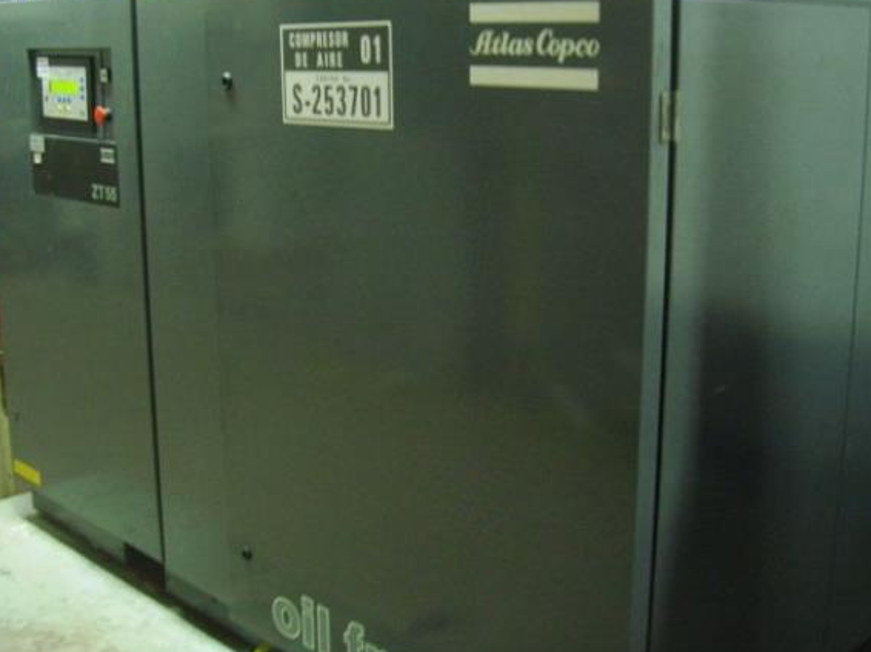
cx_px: 376
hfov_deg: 41.2
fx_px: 1157
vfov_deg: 31.5
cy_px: 289
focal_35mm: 46
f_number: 2.8
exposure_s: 1/8
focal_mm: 8
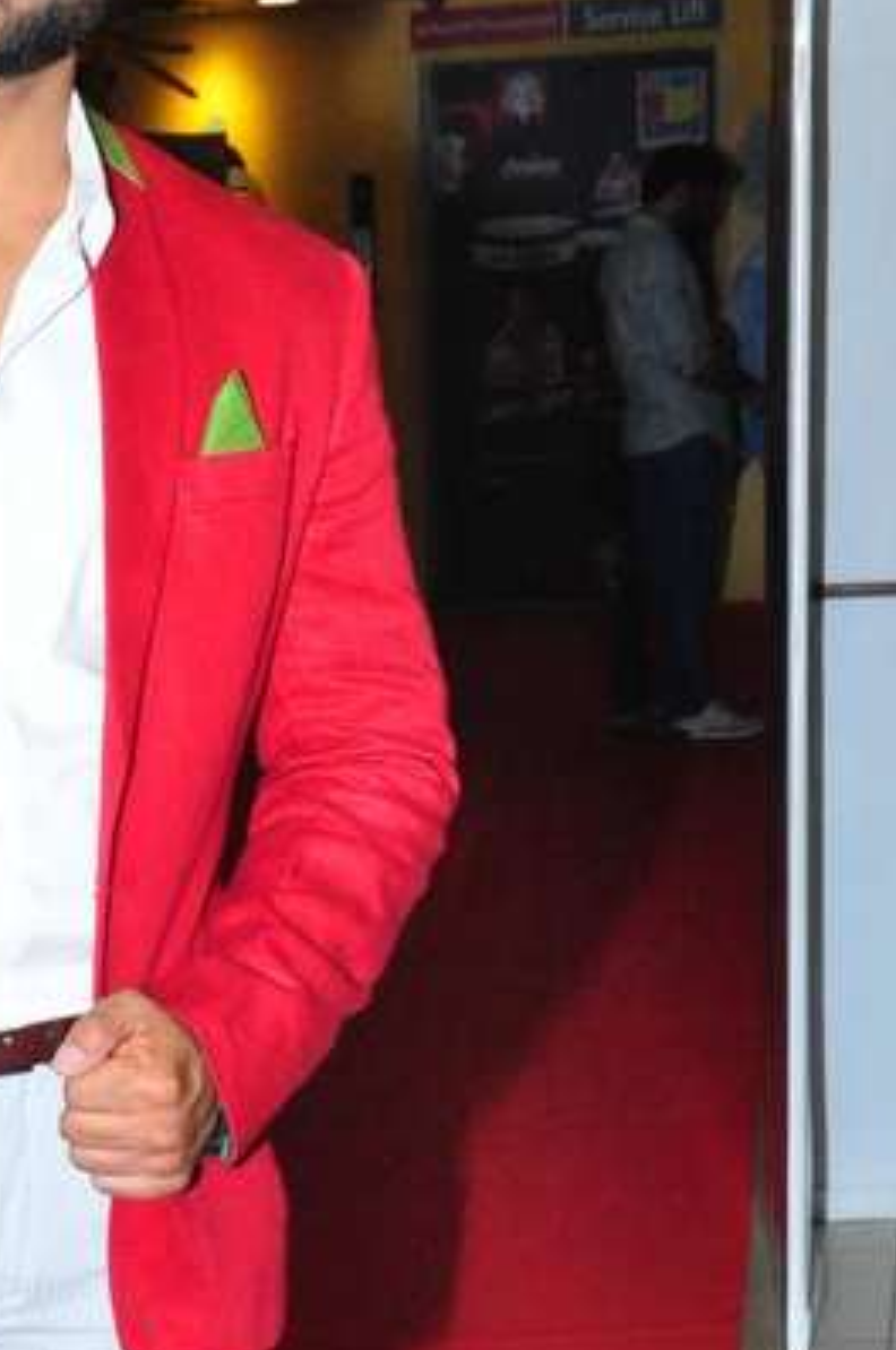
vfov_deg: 7.2
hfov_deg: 4.8
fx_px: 10676
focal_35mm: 285
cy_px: 1197
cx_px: -83
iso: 1600
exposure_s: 1/125
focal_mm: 70
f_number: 9
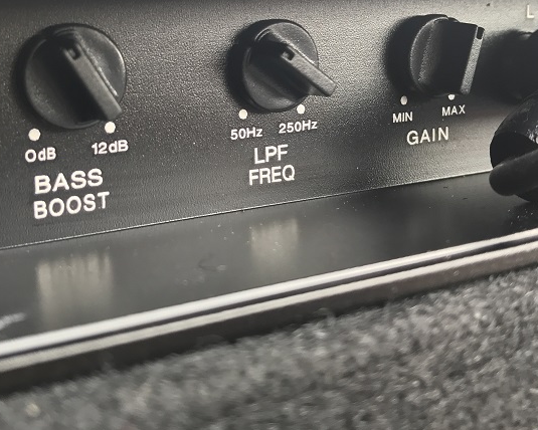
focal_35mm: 46
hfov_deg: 40.2
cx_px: 228
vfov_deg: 32.1
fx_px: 732
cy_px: 106
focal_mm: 3.99
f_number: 1.8
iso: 40
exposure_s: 1/100
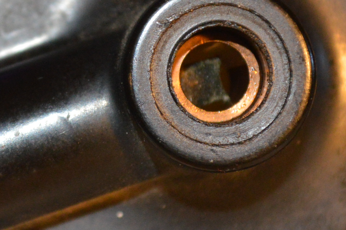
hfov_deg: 8.9
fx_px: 2222
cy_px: 76
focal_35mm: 231
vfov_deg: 5.9
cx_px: 42
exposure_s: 1/60
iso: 1800
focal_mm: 55
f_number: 5.6
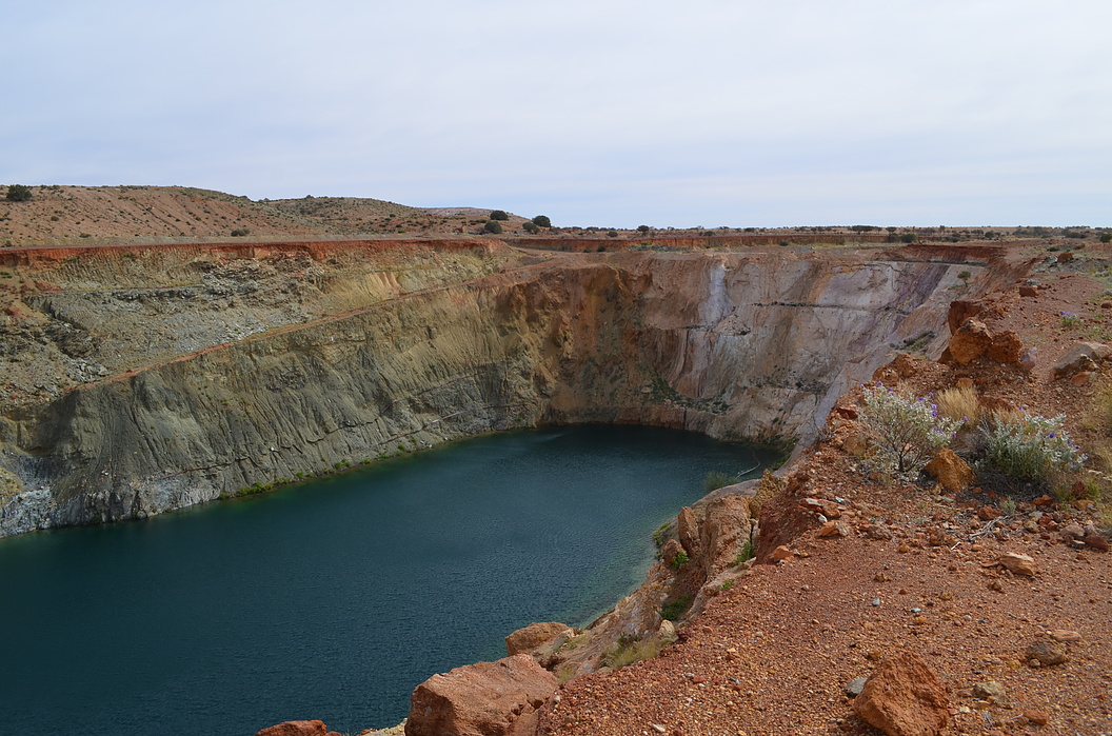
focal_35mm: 27
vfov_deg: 47.7
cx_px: 556
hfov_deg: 67.5
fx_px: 832
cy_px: 368
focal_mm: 18
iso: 100
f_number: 8
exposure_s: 1/250
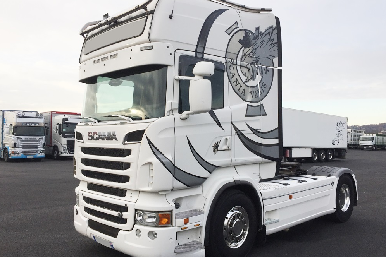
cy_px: 128
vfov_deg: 42.3
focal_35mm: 31
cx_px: 196
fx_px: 332
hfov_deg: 60.3
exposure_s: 1/465
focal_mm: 4.15
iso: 32
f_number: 2.2
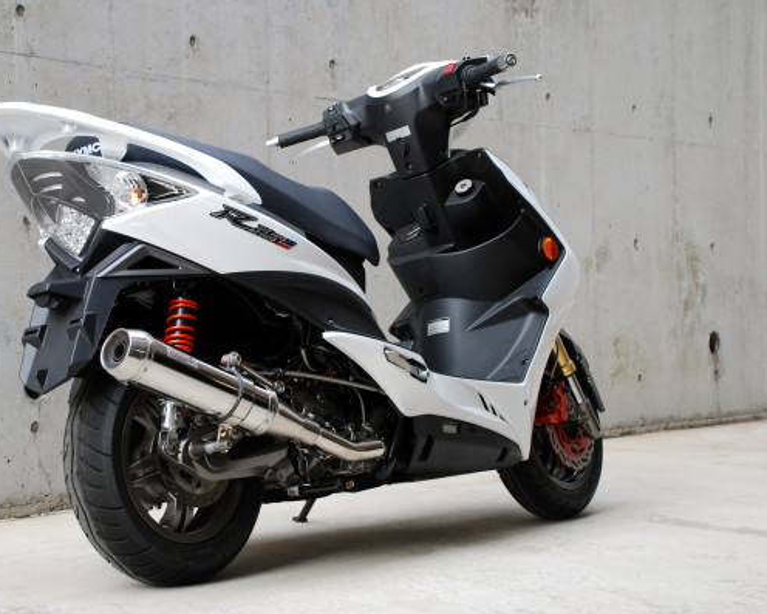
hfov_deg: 25.3
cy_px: 308
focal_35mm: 75
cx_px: 306
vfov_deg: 20.4
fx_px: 1703
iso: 200
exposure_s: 1/50
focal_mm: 44
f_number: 4.8
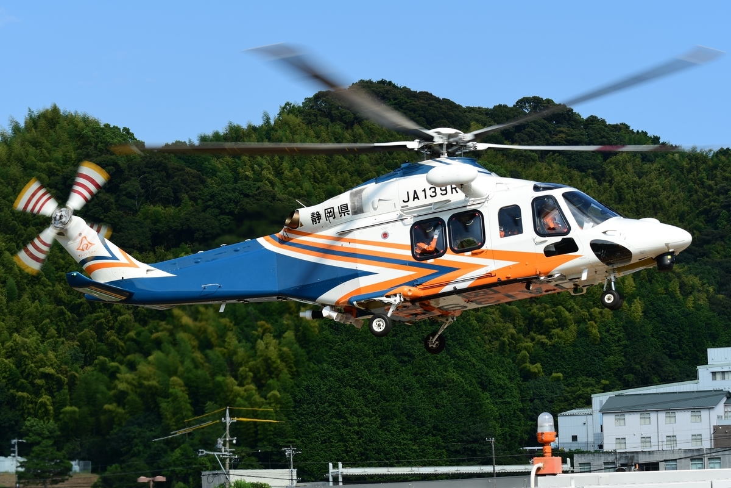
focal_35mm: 105
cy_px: 244
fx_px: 2132
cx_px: 366
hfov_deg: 19.5
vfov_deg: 13.0
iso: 100
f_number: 8
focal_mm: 70
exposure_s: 1/250
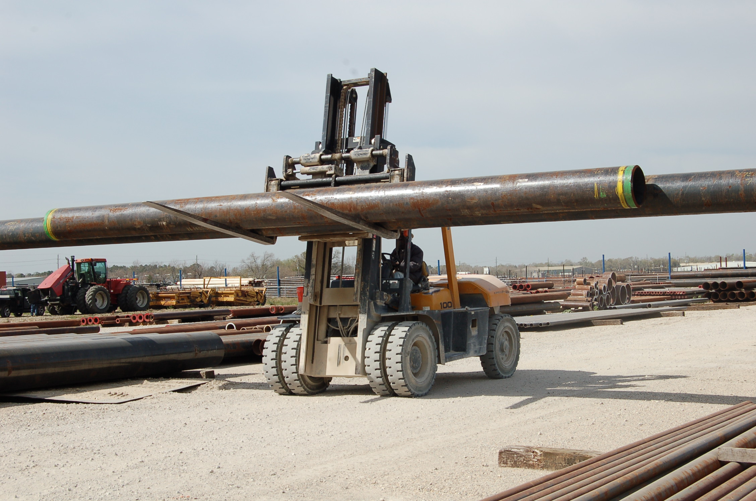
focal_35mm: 57
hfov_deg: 35.1
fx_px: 1195
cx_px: 378
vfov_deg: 23.7
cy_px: 250
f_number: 10
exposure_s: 1/400
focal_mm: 38
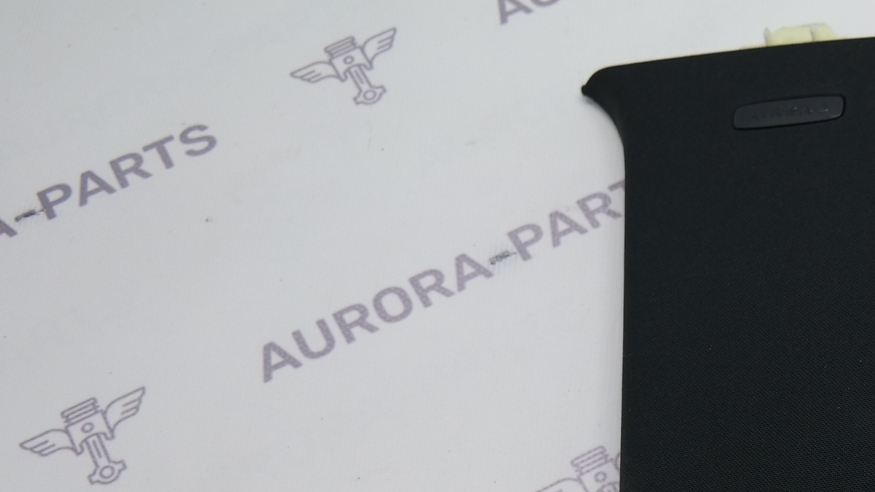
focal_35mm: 57
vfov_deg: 19.9
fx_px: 1323
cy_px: 575
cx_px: 852
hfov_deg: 33.8
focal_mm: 18
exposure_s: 1/80
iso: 100
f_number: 3.5
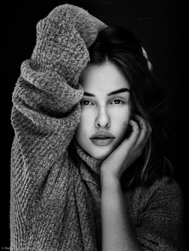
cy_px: 126
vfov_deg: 43.9
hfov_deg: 33.6
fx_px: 313
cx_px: 94
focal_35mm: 43
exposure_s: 1/125
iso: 100
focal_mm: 55
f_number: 2.8
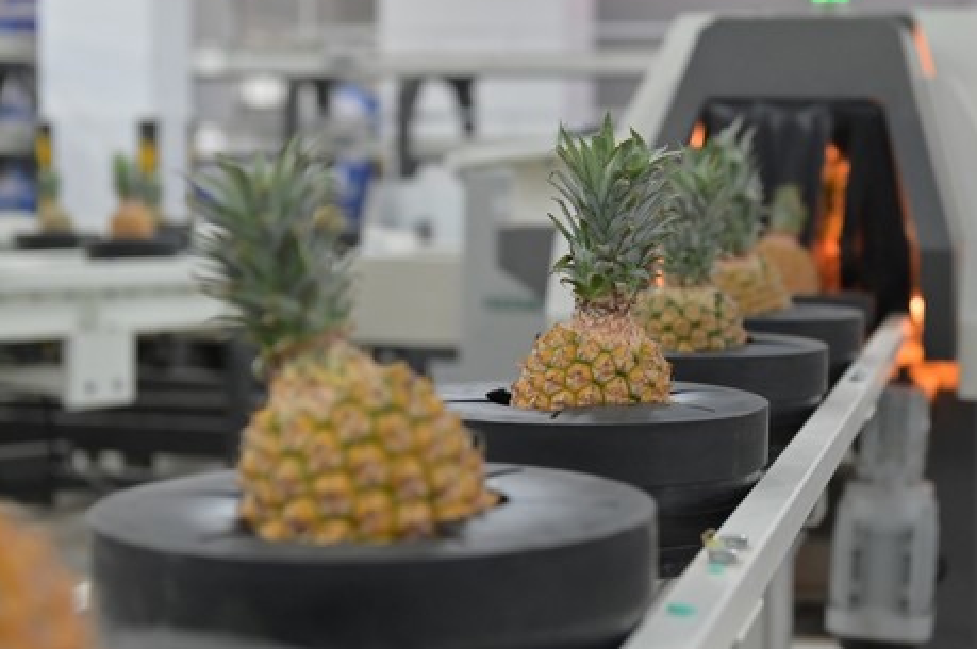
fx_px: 1843
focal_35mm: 68
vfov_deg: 20.0
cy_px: 290
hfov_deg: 29.5
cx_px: 622
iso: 2000
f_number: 3.5
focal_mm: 52
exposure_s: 1/125
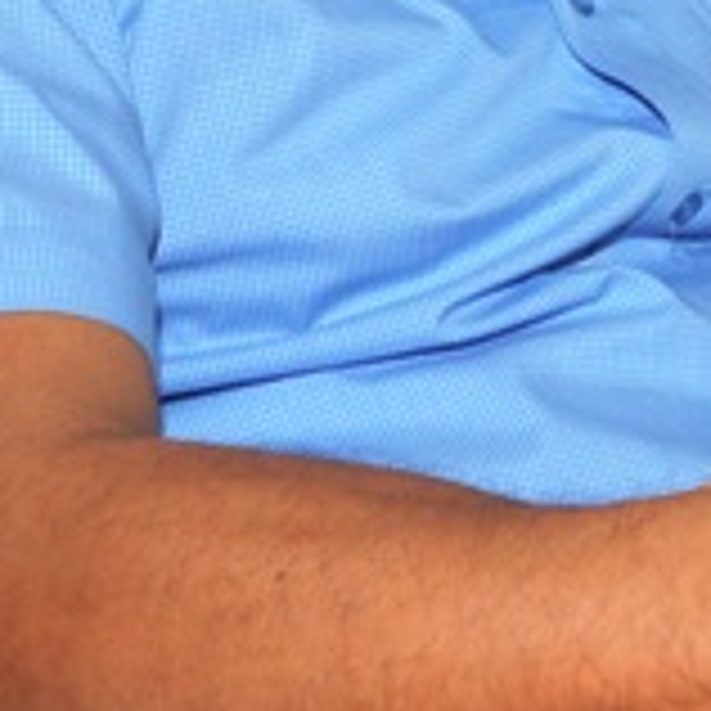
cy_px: -358
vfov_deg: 10.9
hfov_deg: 10.7
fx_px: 3602
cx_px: 1228
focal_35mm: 155
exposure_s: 1/80
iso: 640
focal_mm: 24
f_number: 5
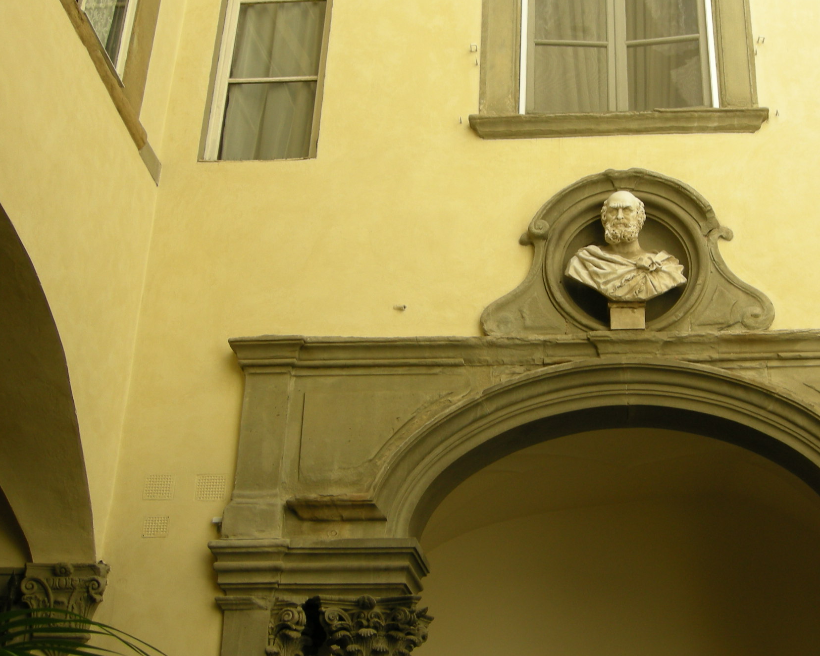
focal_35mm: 55
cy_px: 338
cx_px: 614
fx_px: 1335
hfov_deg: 33.5
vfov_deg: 27.6
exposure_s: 1/89.5
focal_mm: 7.5
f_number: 3.4
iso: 64
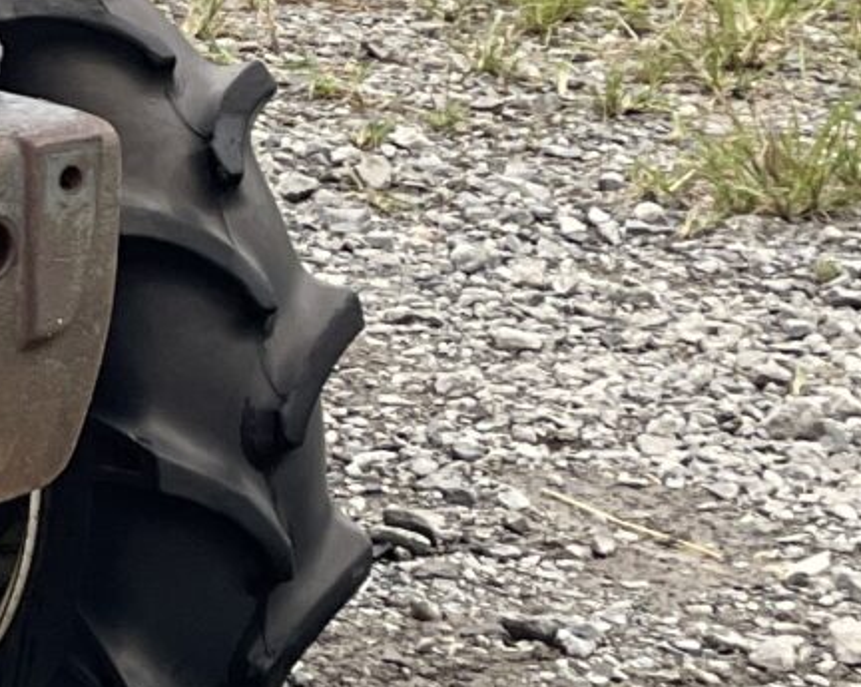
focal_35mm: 301
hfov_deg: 6.0
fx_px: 7665
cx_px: -1563
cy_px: -352
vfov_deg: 5.1
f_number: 2
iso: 32
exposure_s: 1/122
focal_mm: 6
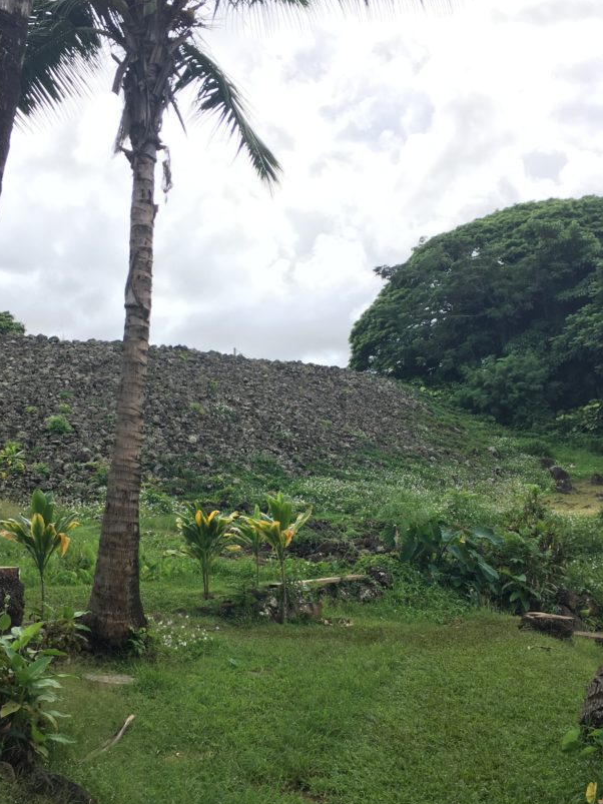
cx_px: 235
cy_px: 431
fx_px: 860
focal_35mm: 37
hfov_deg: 38.5
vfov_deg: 50.1
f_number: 2.2
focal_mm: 4.15
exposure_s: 1/587
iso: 25
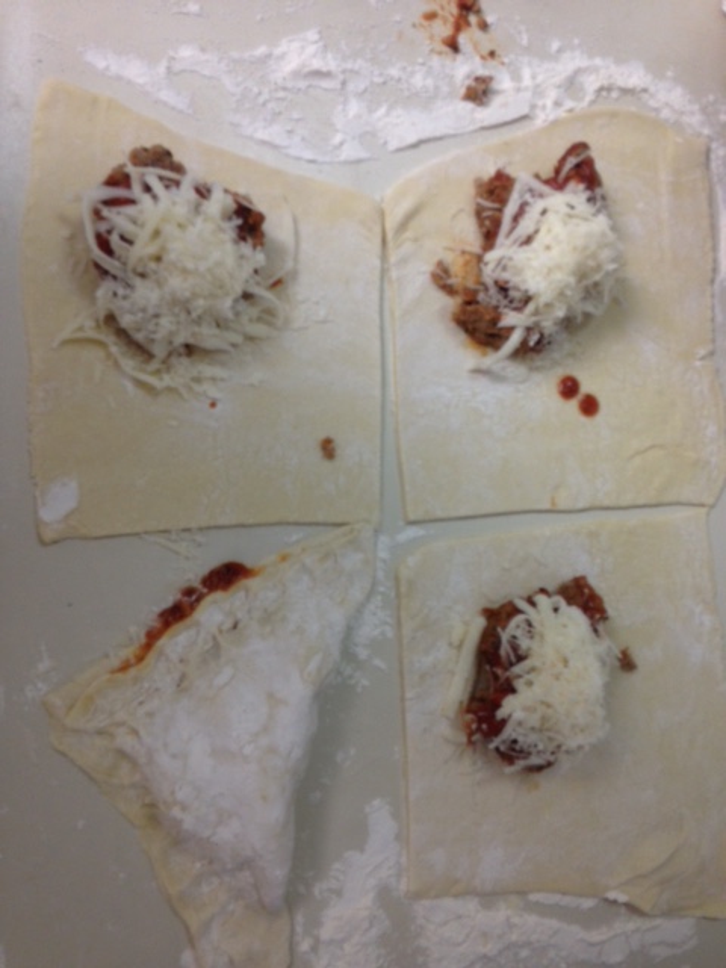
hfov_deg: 42.9
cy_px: 484
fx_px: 923
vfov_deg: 55.4
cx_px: 363
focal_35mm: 33
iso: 80
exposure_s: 1/20
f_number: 2.4
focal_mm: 4.12
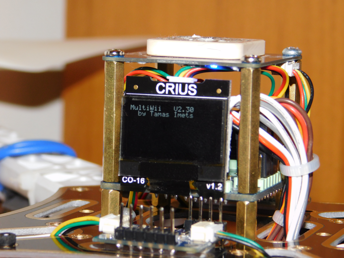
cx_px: 172
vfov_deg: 11.1
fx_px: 1332
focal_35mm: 134
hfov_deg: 14.7
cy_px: 129
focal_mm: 23.7
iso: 200
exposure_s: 1/60
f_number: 5
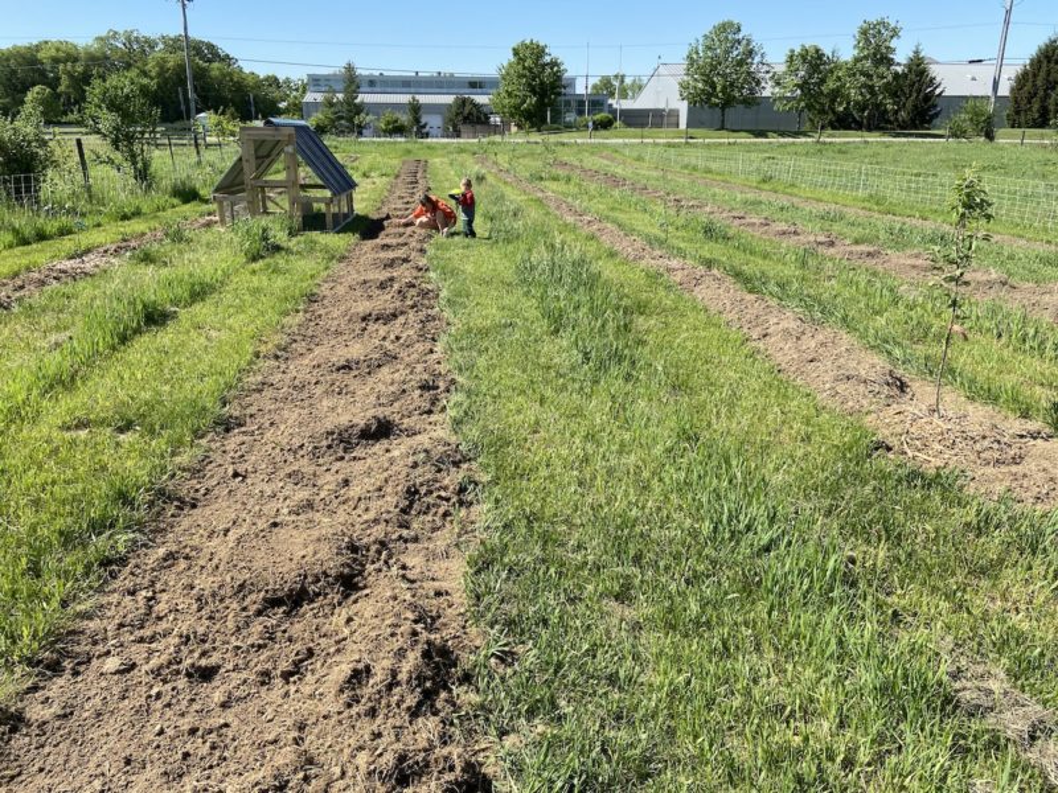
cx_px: 529
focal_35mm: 26
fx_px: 795
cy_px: 396
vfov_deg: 53.1
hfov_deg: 67.3
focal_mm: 4.25
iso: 32
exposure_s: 1/1464
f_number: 1.8
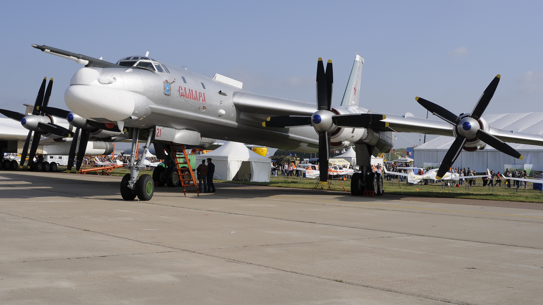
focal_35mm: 45
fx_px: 648
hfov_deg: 45.5
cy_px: 126
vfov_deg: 26.5
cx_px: 266
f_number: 11
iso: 200
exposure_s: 1/500
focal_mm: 28
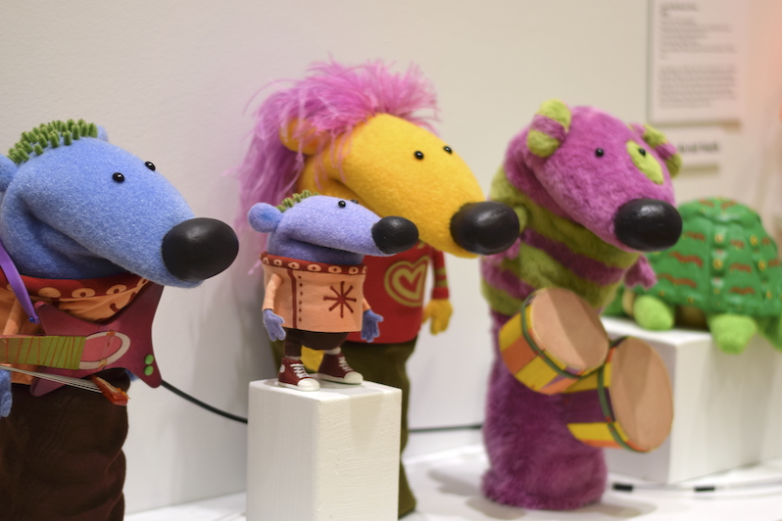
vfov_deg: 14.5
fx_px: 2042
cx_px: 372
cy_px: 295
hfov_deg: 21.7
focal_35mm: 94
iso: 100
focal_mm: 50
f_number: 1.8
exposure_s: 1/60
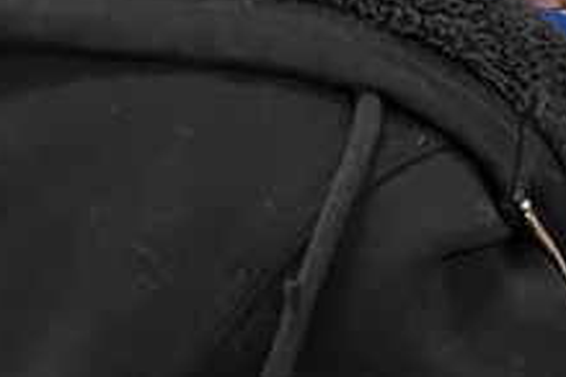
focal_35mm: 120
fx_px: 1887
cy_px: -300
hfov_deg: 14.8
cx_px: 1034
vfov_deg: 10.7
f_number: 1.6
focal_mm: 5.1
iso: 200
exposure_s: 1/60
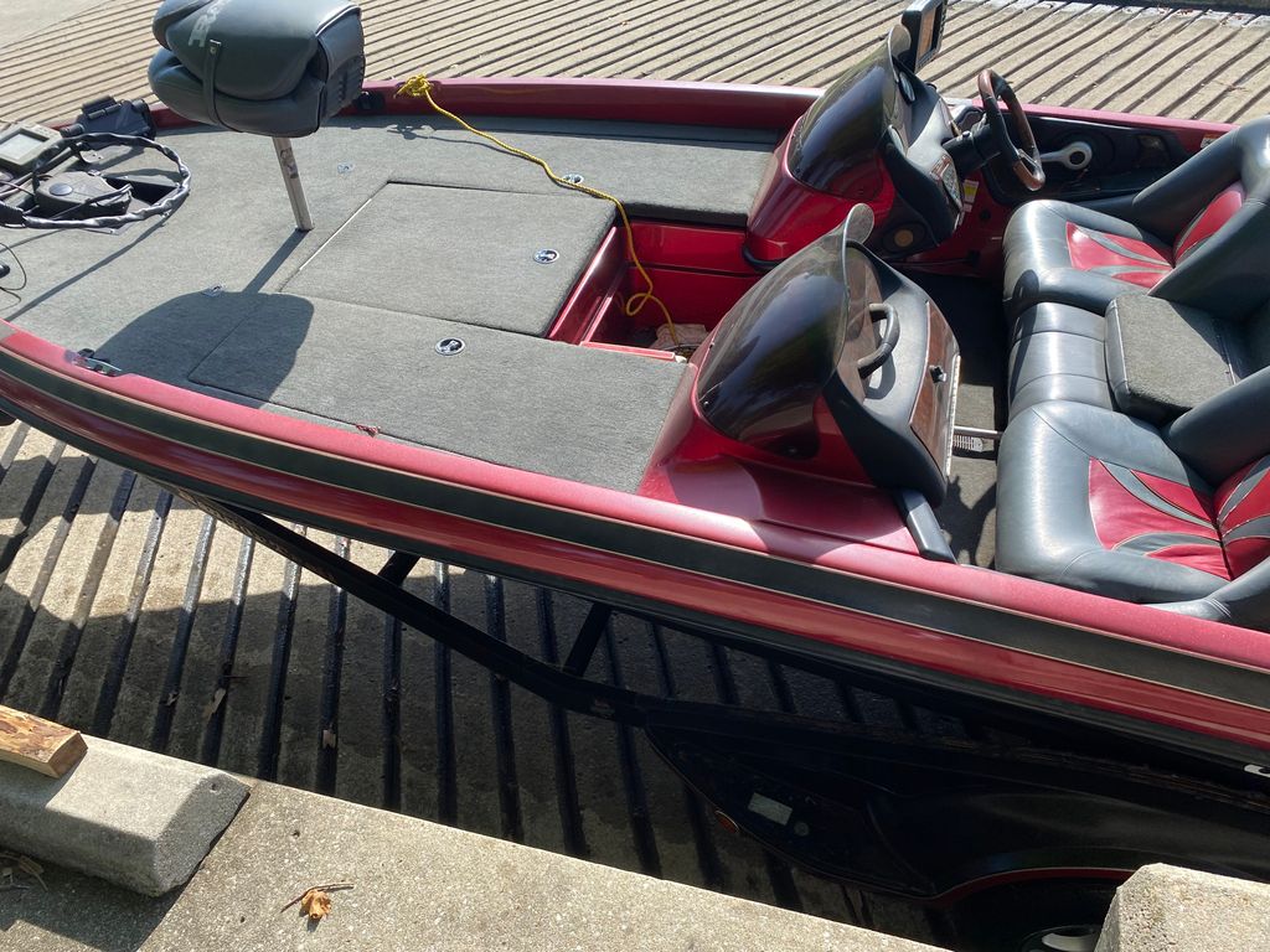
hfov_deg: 67.3
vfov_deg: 53.1
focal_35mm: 26
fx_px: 954
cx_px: 635
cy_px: 476
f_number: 1.8
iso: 32
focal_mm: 4.25
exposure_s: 1/1072
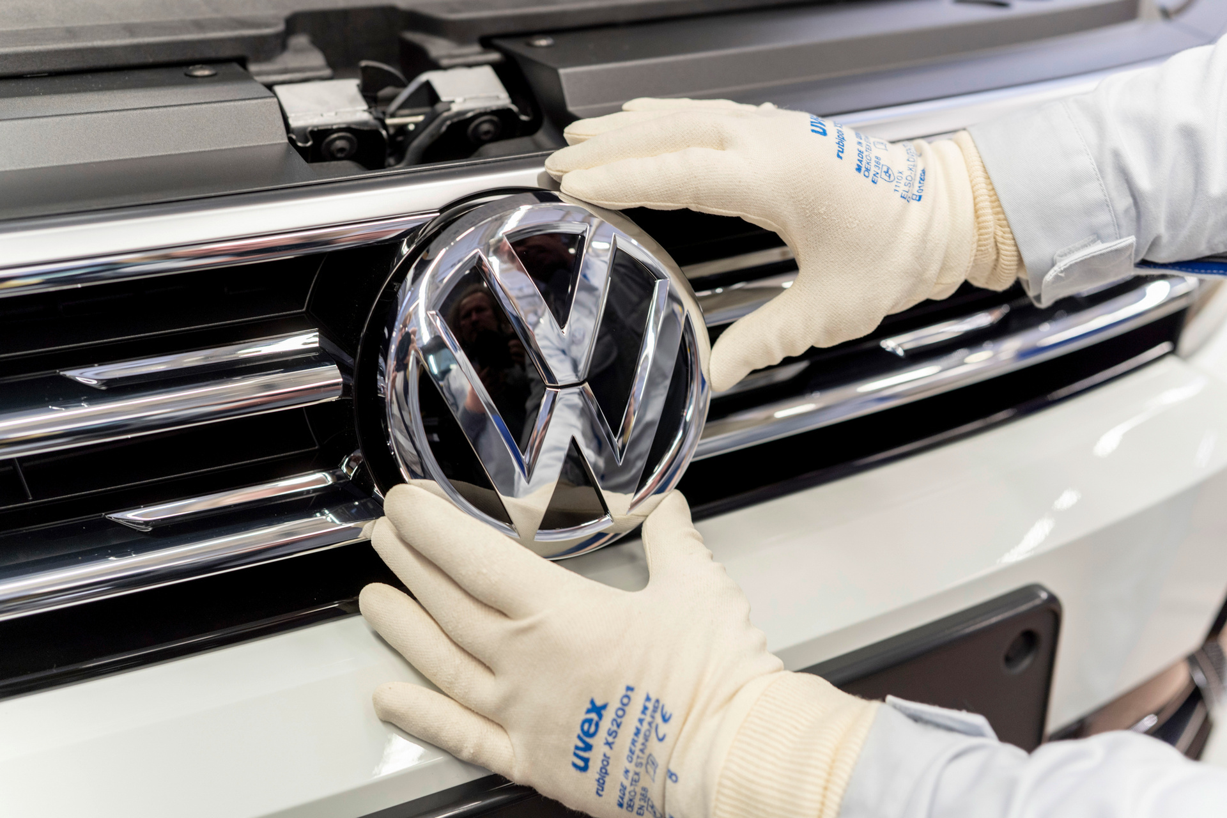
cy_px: 409
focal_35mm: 40
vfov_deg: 33.4
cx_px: 614
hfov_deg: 48.5
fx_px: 1363
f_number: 2.5
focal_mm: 40
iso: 800
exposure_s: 1/100
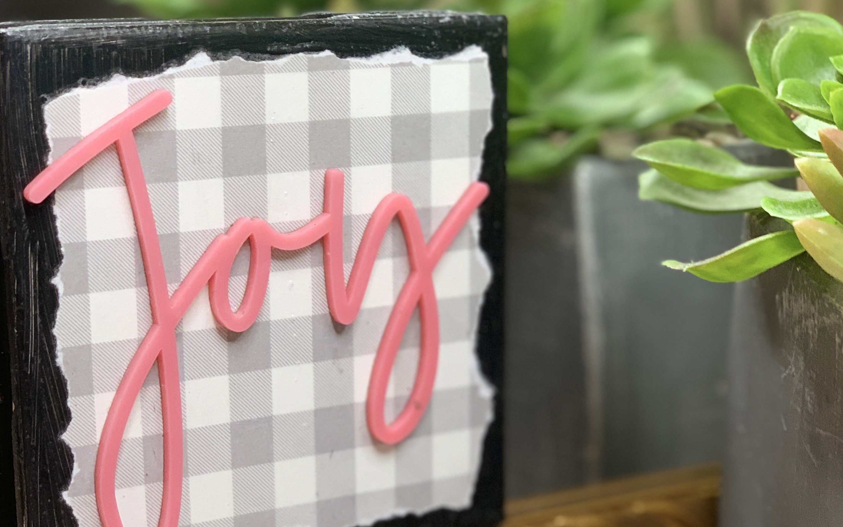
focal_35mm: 83
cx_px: 436
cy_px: 424
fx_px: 1907
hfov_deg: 24.9
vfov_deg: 15.6
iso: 125
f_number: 2.4
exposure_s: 1/59
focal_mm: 6
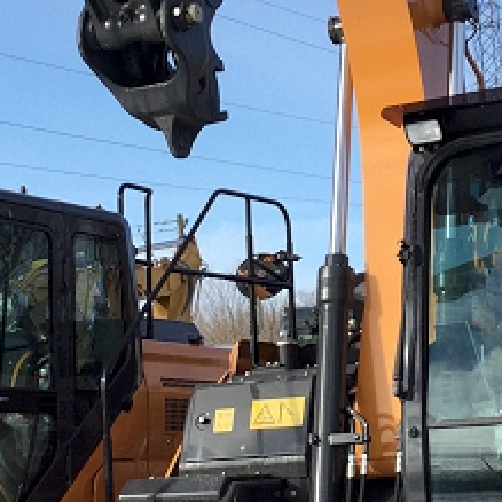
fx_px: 1641
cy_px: 204
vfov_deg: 17.4
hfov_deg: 17.4
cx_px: 282
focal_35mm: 100
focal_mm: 3.3
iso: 25
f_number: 2.4
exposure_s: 1/1058
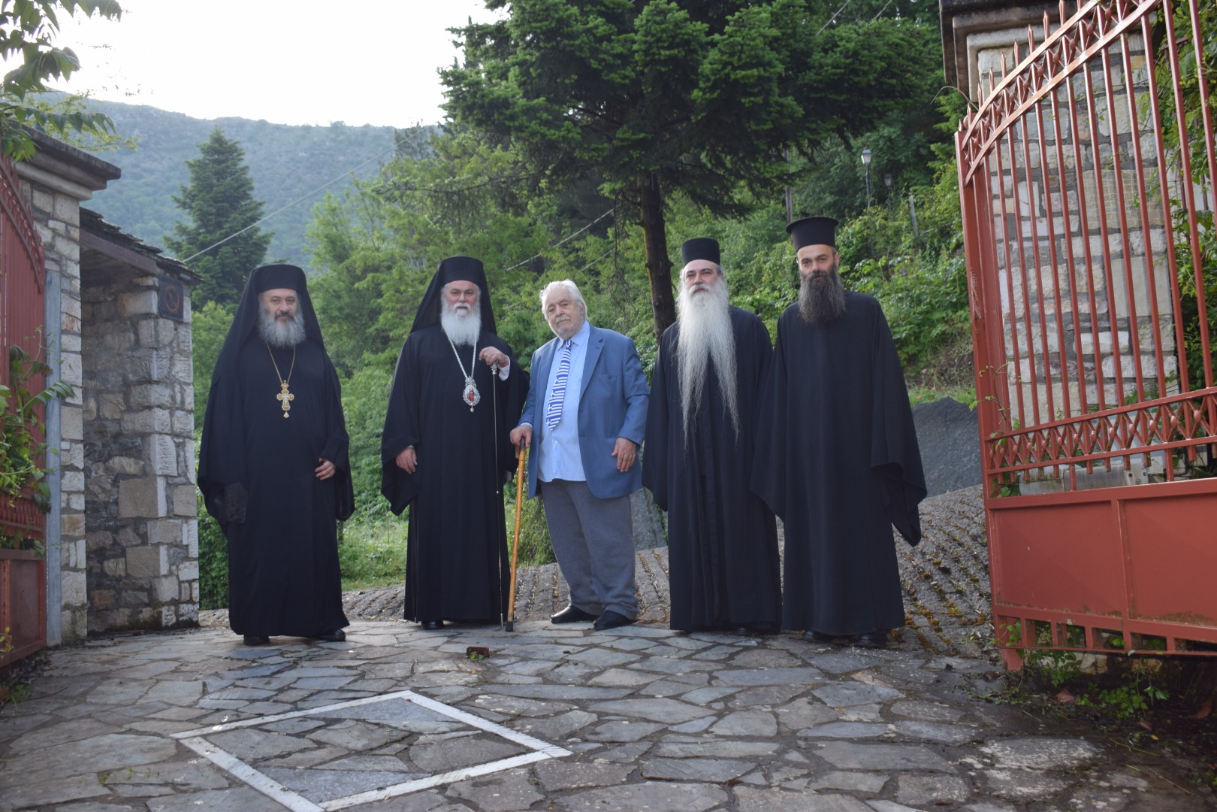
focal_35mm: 39
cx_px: 608
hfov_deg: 49.6
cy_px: 406
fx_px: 1318
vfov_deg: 34.2
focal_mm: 26
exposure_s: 1/125
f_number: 5.6
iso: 220
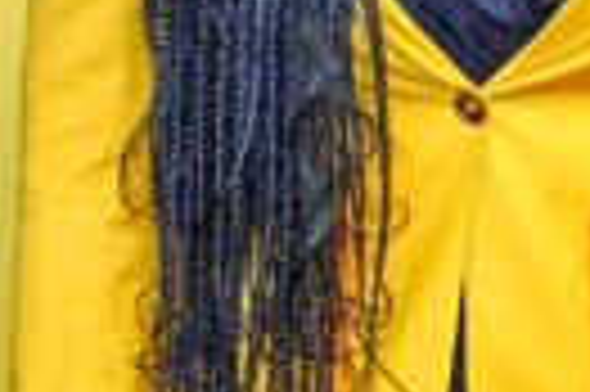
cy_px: -363
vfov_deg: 4.2
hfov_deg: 6.2
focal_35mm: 321
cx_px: 1203
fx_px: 5254
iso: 2500
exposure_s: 1/200
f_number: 2.8
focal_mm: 40
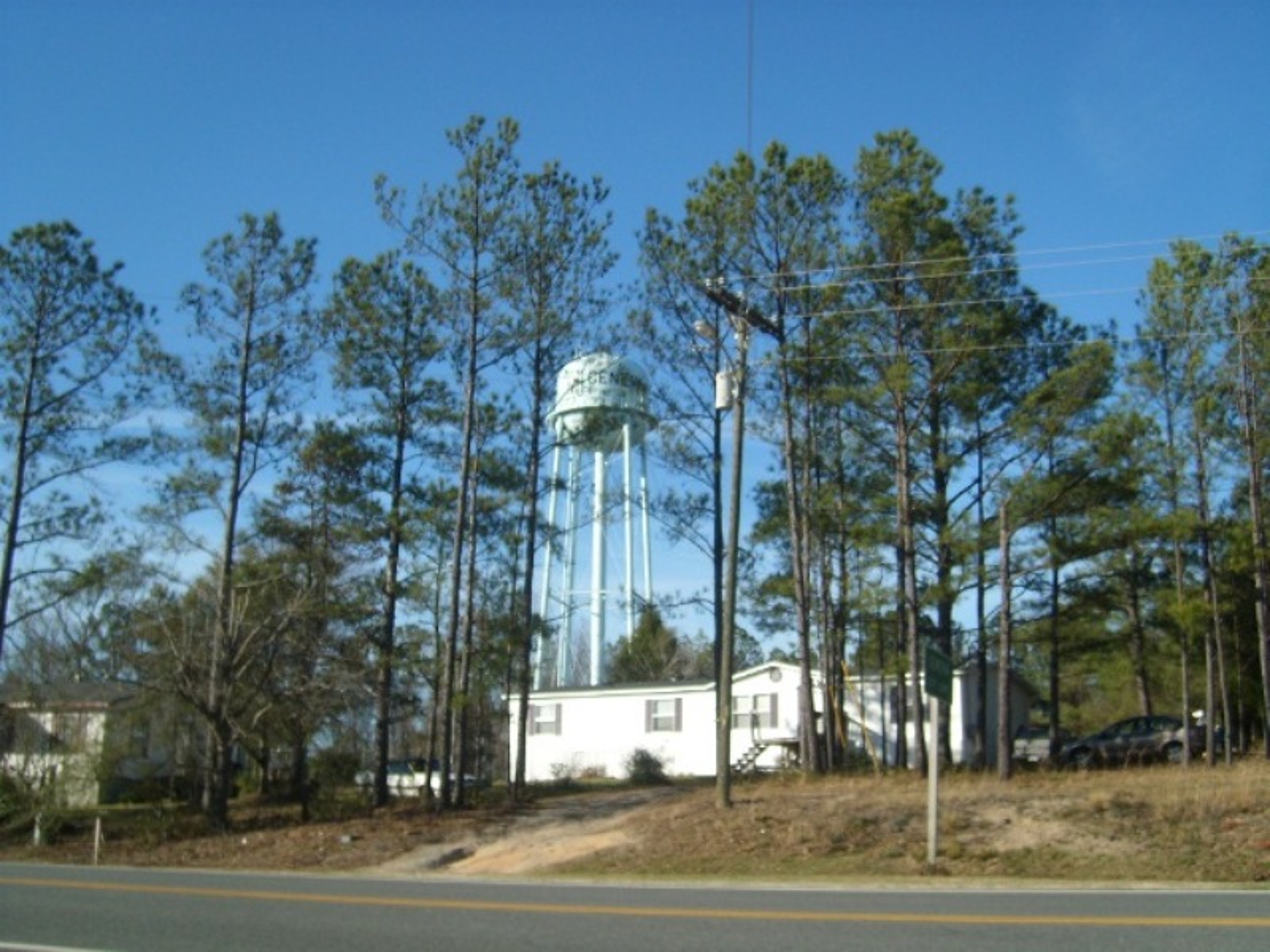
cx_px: 635
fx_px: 1284
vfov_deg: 40.7
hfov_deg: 52.6
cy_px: 476
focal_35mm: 35
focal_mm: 5.8
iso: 50
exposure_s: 1/250
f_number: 7.1
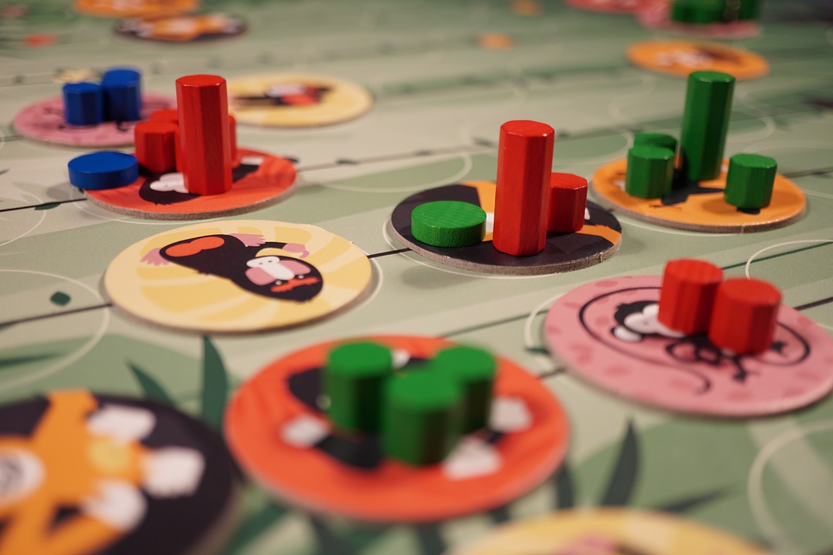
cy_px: 278
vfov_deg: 29.9
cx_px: 416
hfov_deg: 43.6
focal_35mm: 45
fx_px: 1041
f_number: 3.5
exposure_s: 1/5
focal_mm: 30
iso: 200
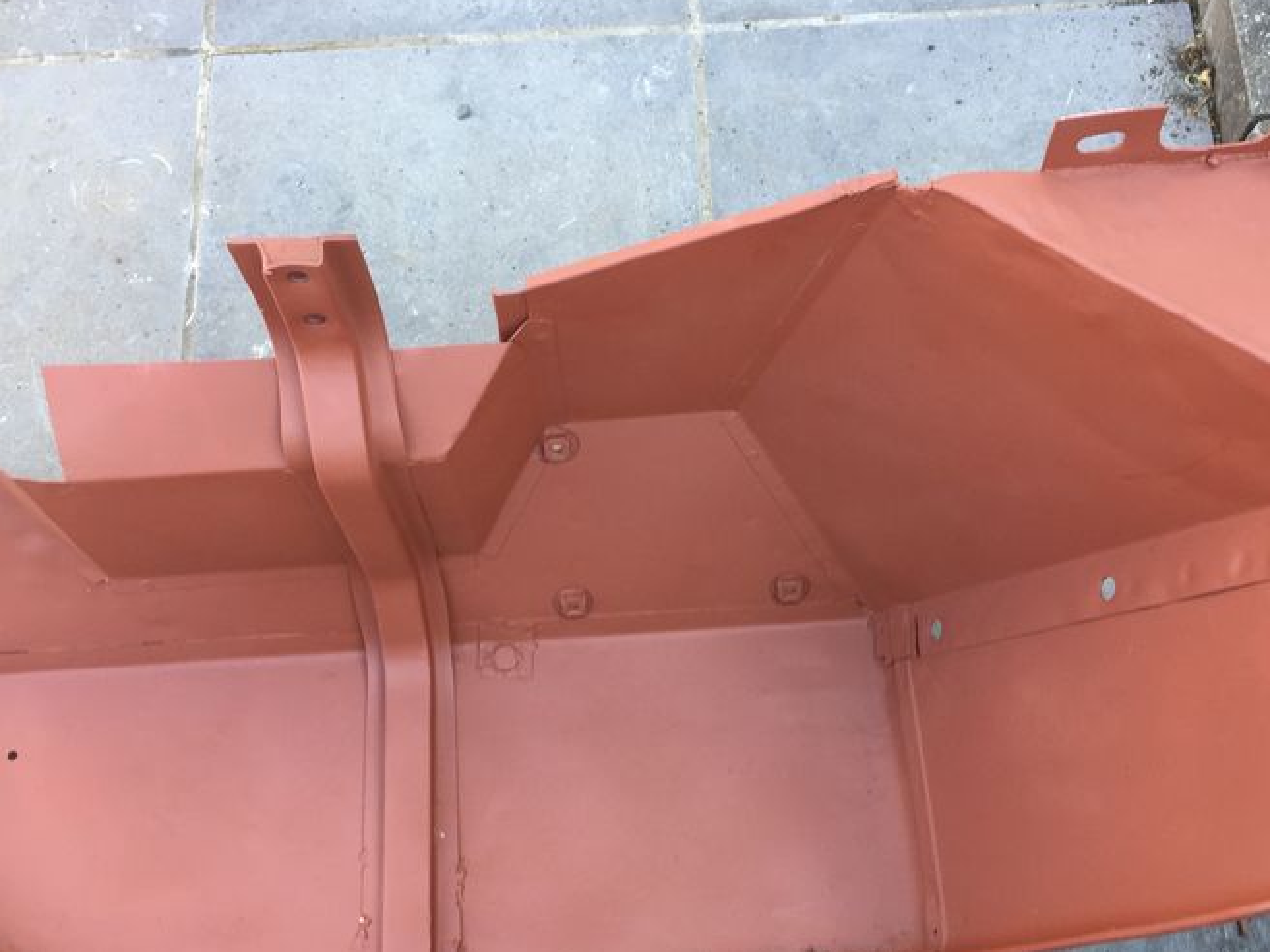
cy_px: 601
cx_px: 672
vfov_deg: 34.2
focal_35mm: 42
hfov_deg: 44.8
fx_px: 1541
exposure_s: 1/100
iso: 32
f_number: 2.2
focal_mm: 4.15
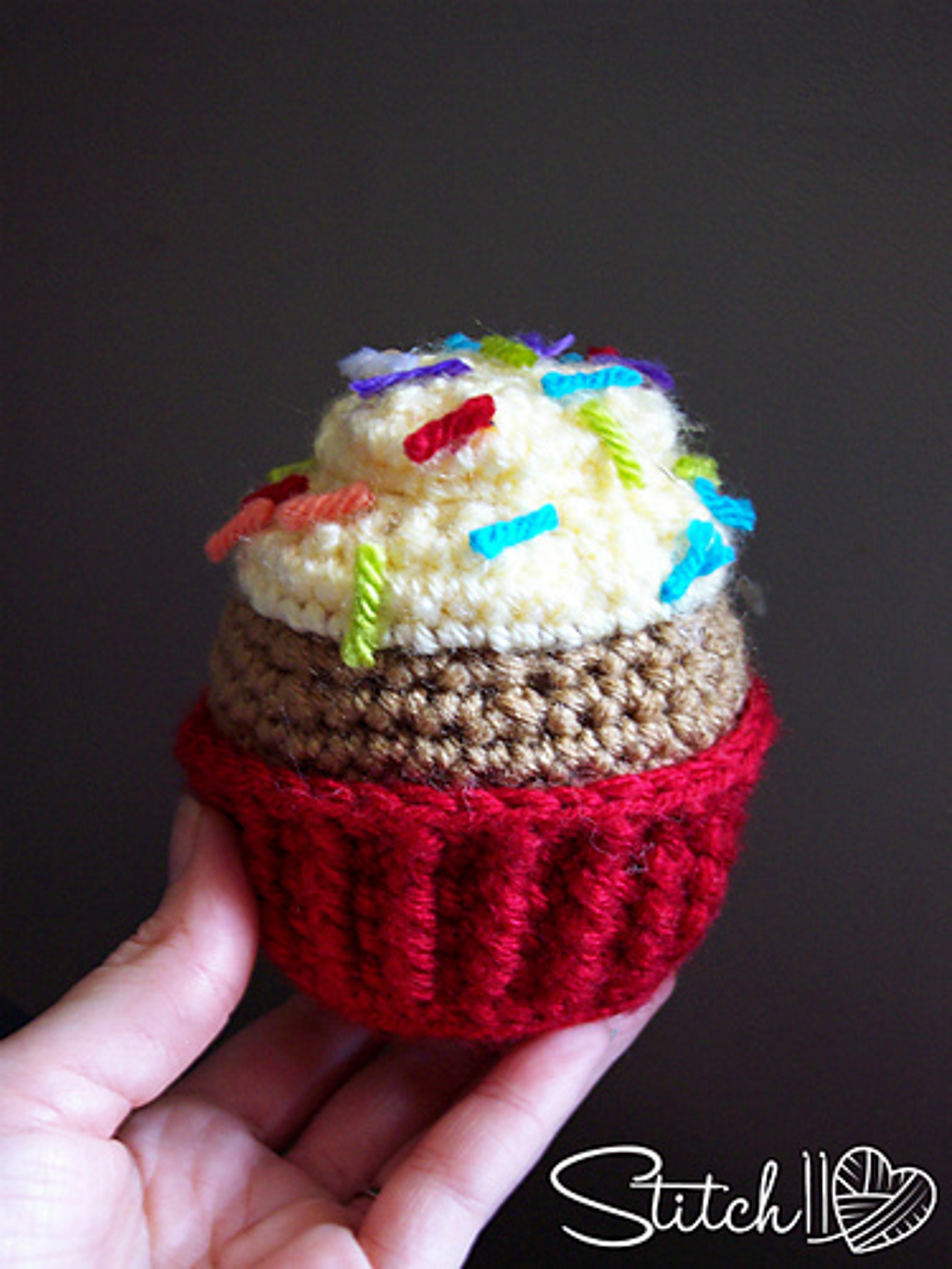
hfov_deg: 36.8
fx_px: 1430
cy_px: 634
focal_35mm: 39
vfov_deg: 47.9
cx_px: 476
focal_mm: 8
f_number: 3.4
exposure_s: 1/8
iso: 200
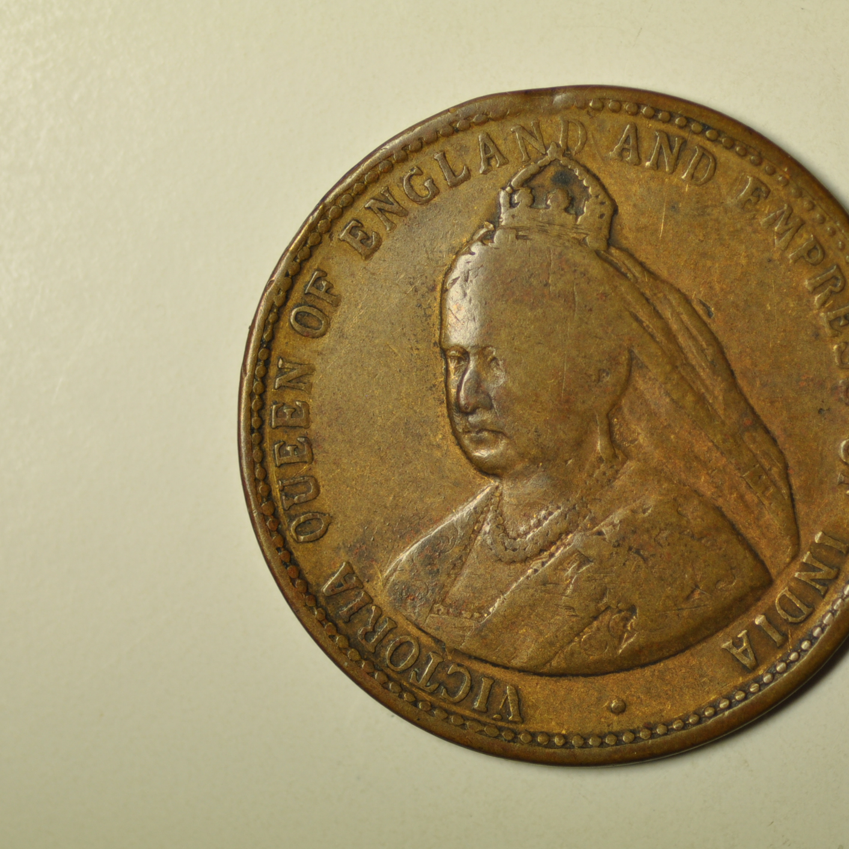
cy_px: 427
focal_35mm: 116
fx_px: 3219
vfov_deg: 15.0
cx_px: 596
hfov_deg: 15.0
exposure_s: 1/250
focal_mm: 60
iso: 400
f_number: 4
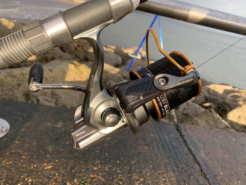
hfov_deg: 67.3
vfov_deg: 53.1
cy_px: 92
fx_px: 185
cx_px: 123
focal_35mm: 26
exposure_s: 1/265
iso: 25
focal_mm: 4.25
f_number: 1.8
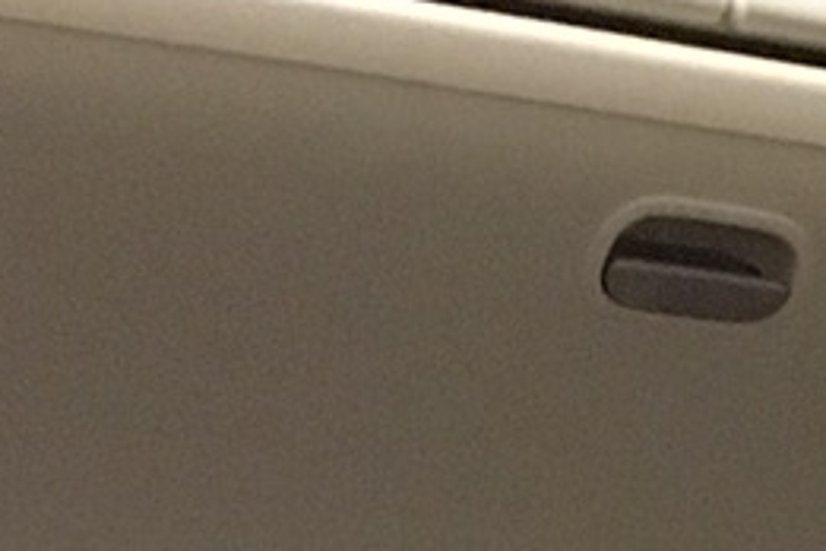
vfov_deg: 5.1
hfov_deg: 7.9
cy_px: 2324
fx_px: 5437
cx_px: 2079
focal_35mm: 237
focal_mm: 4.15
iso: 250
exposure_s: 1/17
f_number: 2.2
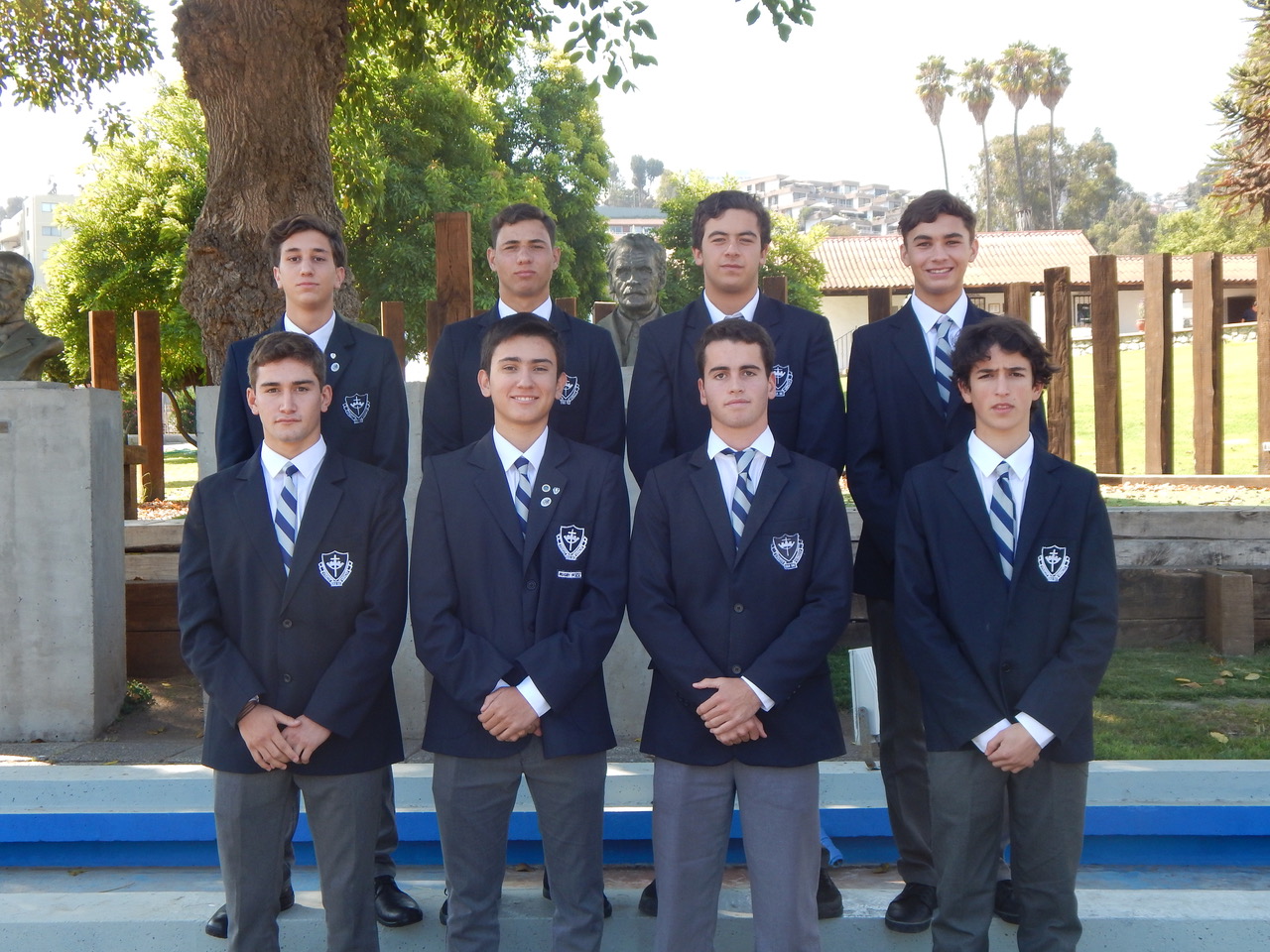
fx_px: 1578
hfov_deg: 43.9
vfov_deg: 33.6
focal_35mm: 43
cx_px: 635
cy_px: 476
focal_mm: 7.7
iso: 125
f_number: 3.6
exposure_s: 1/200
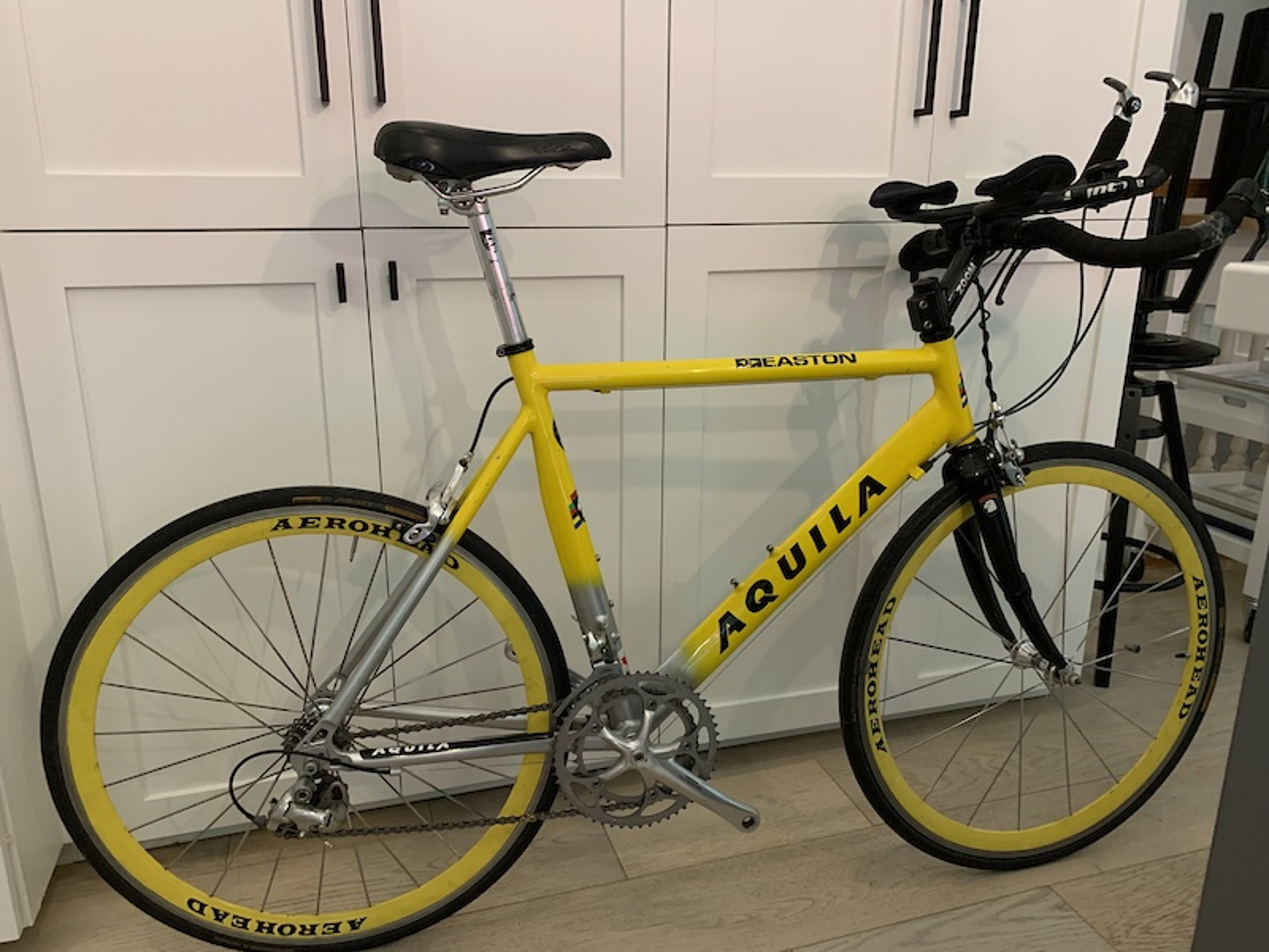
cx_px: 634
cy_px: 476
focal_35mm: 26
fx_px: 953
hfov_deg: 67.3
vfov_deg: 53.1
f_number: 1.8
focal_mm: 4.25
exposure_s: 1/40
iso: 320
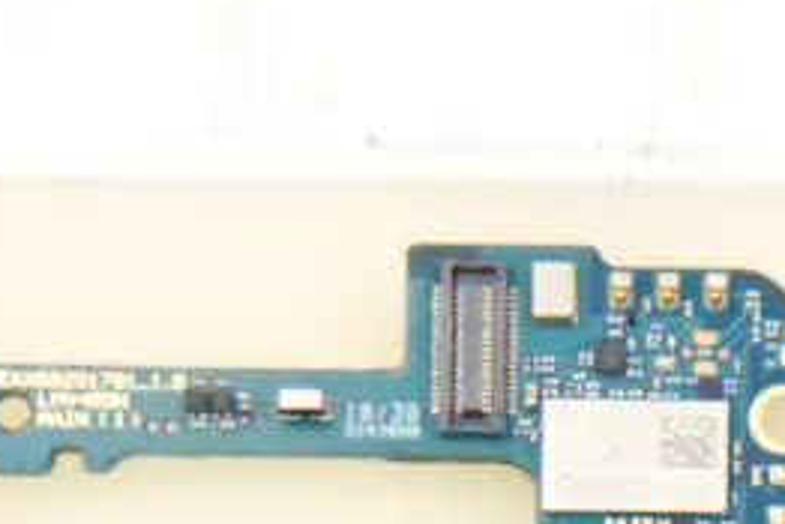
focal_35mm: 573
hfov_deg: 3.6
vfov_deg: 2.4
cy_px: 1862
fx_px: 12501
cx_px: 1561
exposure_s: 1/13
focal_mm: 75
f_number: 9
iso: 100
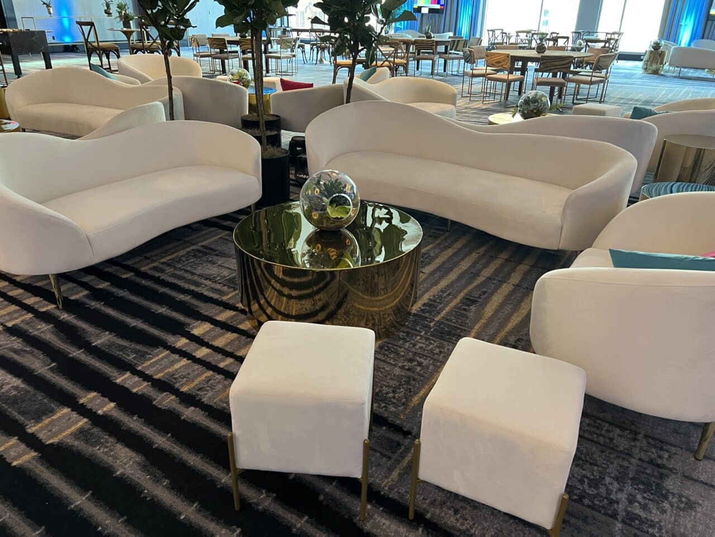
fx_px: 537
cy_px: 268
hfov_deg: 67.3
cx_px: 358
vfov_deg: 53.1
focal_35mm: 26
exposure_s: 1/60
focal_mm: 5.7
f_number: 1.5
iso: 500
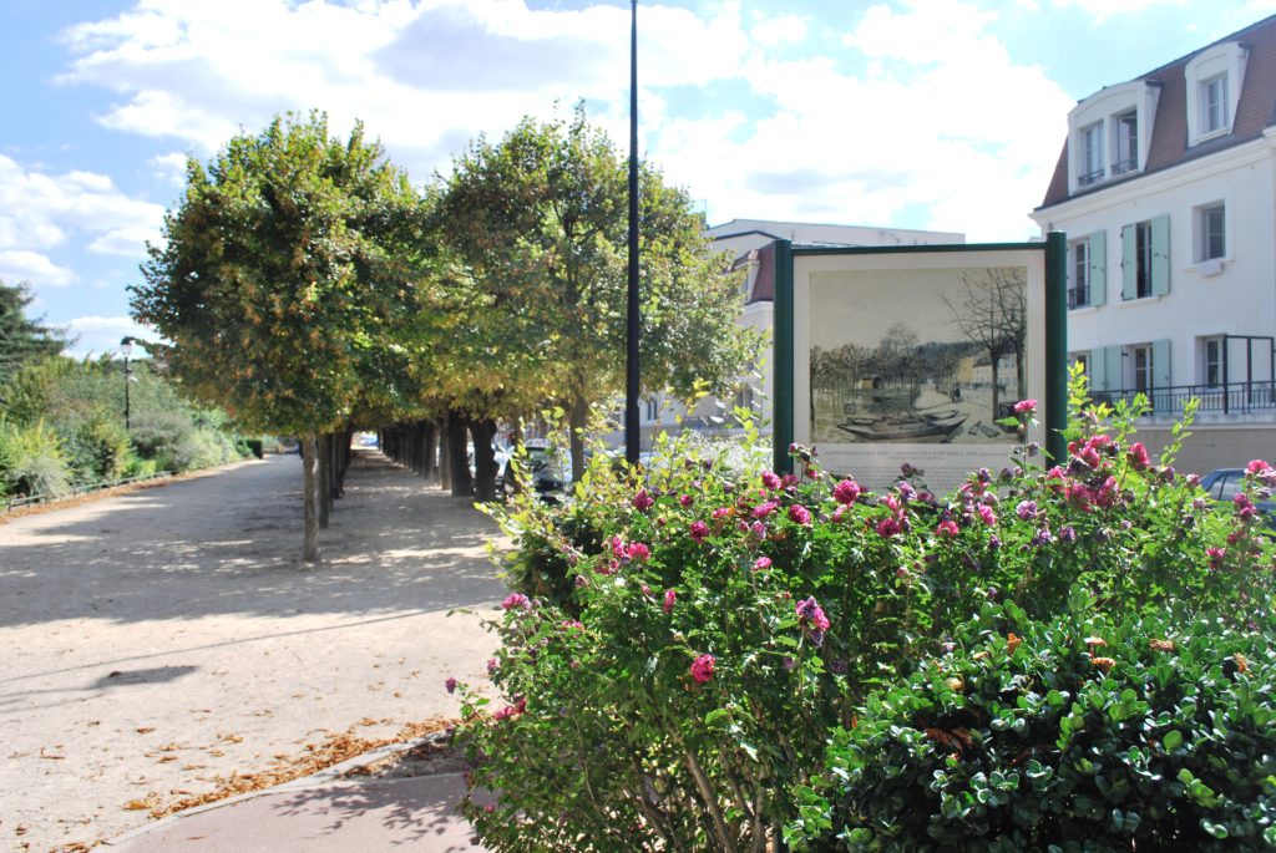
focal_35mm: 30
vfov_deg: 43.7
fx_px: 1064
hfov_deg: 61.9
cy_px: 426
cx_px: 638
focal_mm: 20
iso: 160
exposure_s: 1/250
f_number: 10
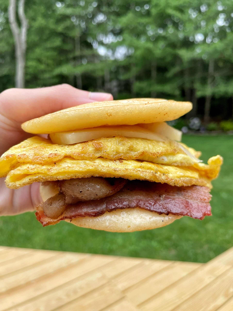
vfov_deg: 67.3
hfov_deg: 53.1
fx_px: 233
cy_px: 156
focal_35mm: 26
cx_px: 116
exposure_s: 1/855
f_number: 1.6
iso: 32
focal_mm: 4.2
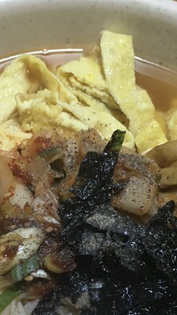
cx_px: 104
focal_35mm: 74
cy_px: 257
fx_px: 617
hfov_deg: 16.3
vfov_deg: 27.9
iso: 100
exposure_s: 1/30
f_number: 2.2
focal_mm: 4.15
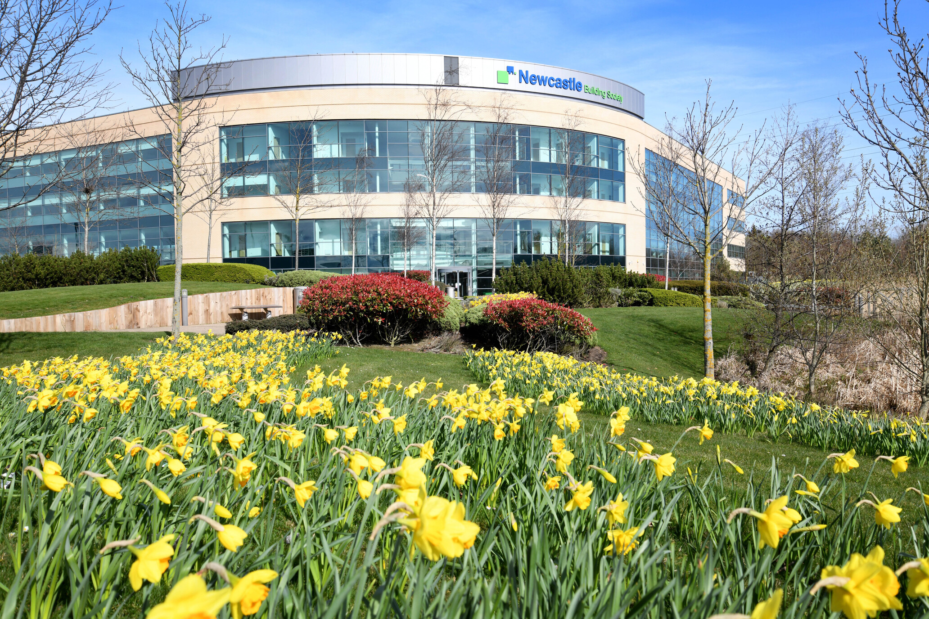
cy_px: 310
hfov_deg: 53.1
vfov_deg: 36.9
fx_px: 929
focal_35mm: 36
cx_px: 464
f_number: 13
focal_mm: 36
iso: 400
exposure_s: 1/500
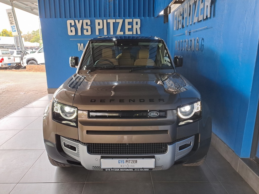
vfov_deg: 54.9
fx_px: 187
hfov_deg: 69.4
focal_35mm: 25
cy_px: 97
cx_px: 130
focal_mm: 4.65
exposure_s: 1/50
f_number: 1.8
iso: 80
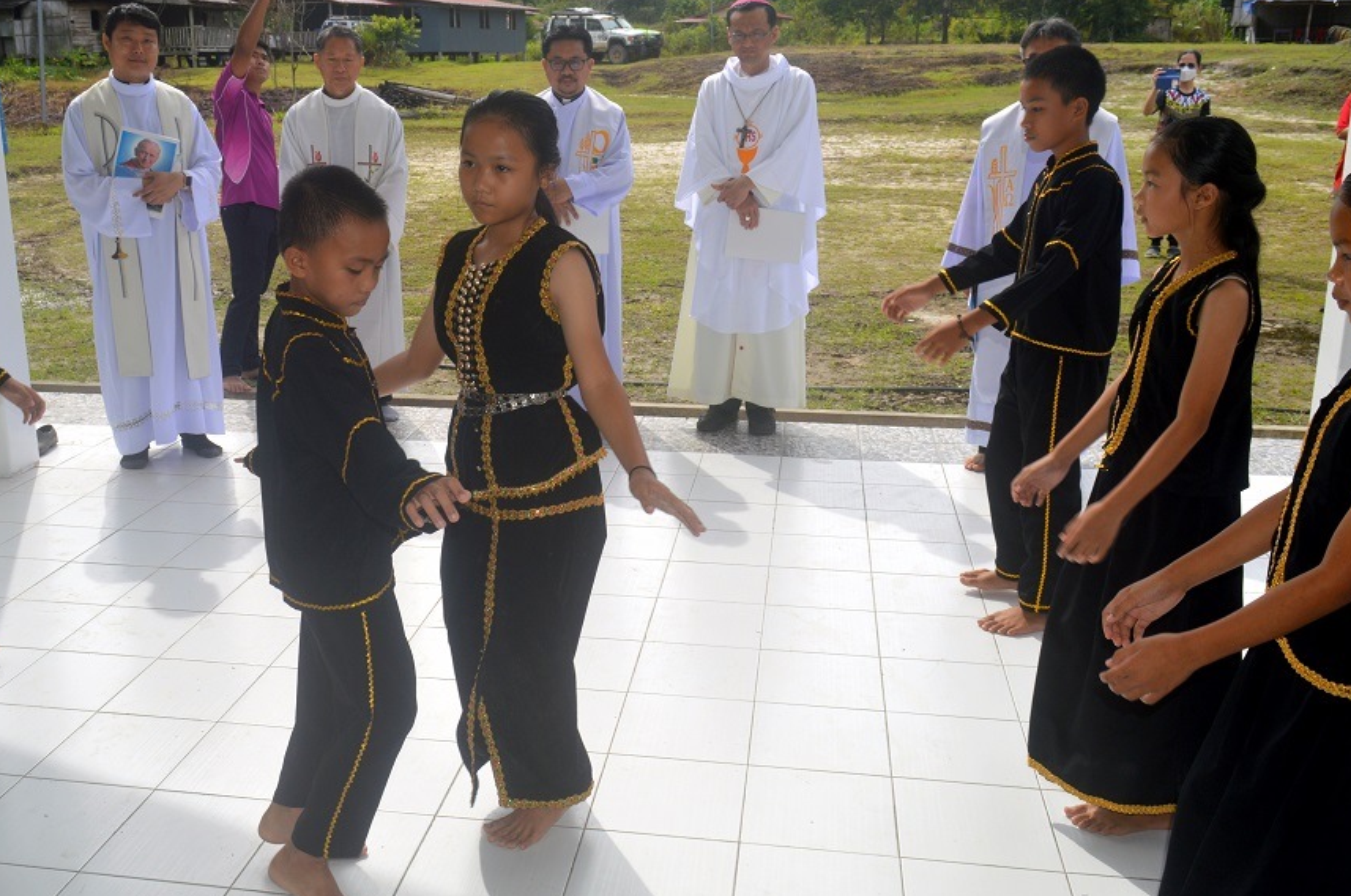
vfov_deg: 37.7
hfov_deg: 54.4
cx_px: 594
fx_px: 1312
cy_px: 420
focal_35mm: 35
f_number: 10
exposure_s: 1/200
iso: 100
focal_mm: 20
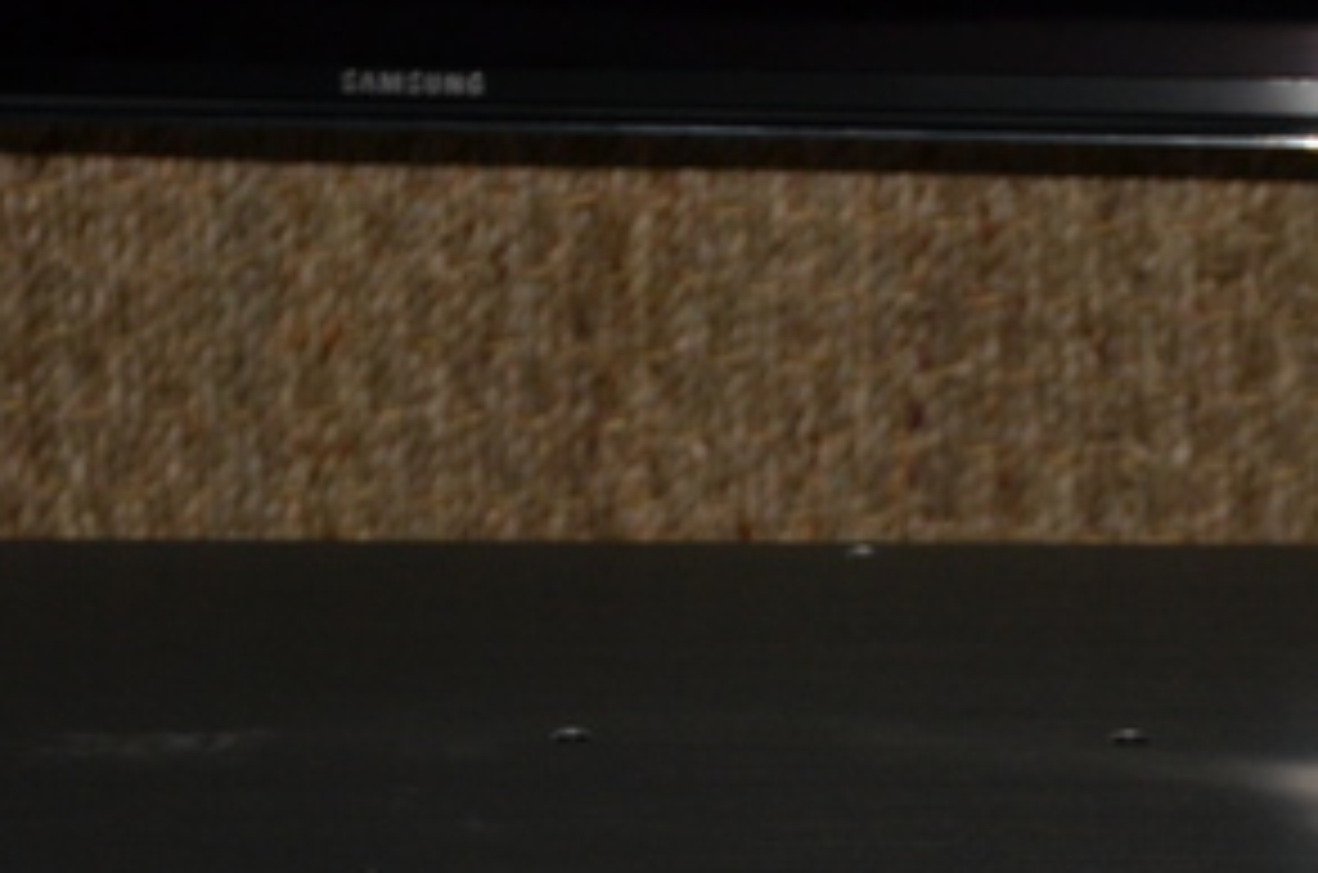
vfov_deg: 7.3
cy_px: 1150
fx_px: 6735
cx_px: 1030
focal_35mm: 184
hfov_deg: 11.1
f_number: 4.8
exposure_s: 1/60
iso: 800
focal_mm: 45
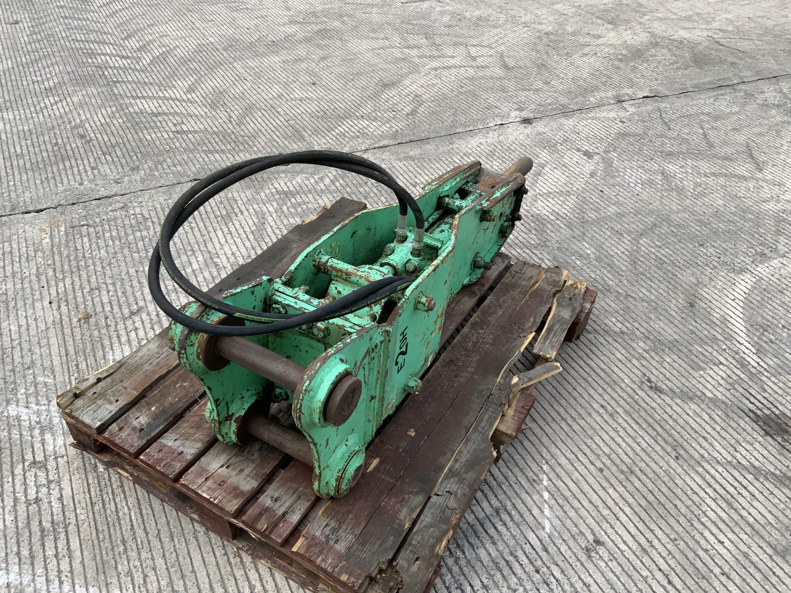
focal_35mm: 29
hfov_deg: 61.7
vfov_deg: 48.2
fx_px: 663
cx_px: 396
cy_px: 296
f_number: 1.8
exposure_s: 1/898
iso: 16
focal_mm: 3
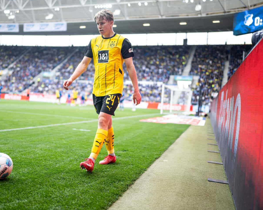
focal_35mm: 42
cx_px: 104
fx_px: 327
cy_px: 99
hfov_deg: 43.6
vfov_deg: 35.7
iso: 360
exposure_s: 1/1600
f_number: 1.2
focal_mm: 35
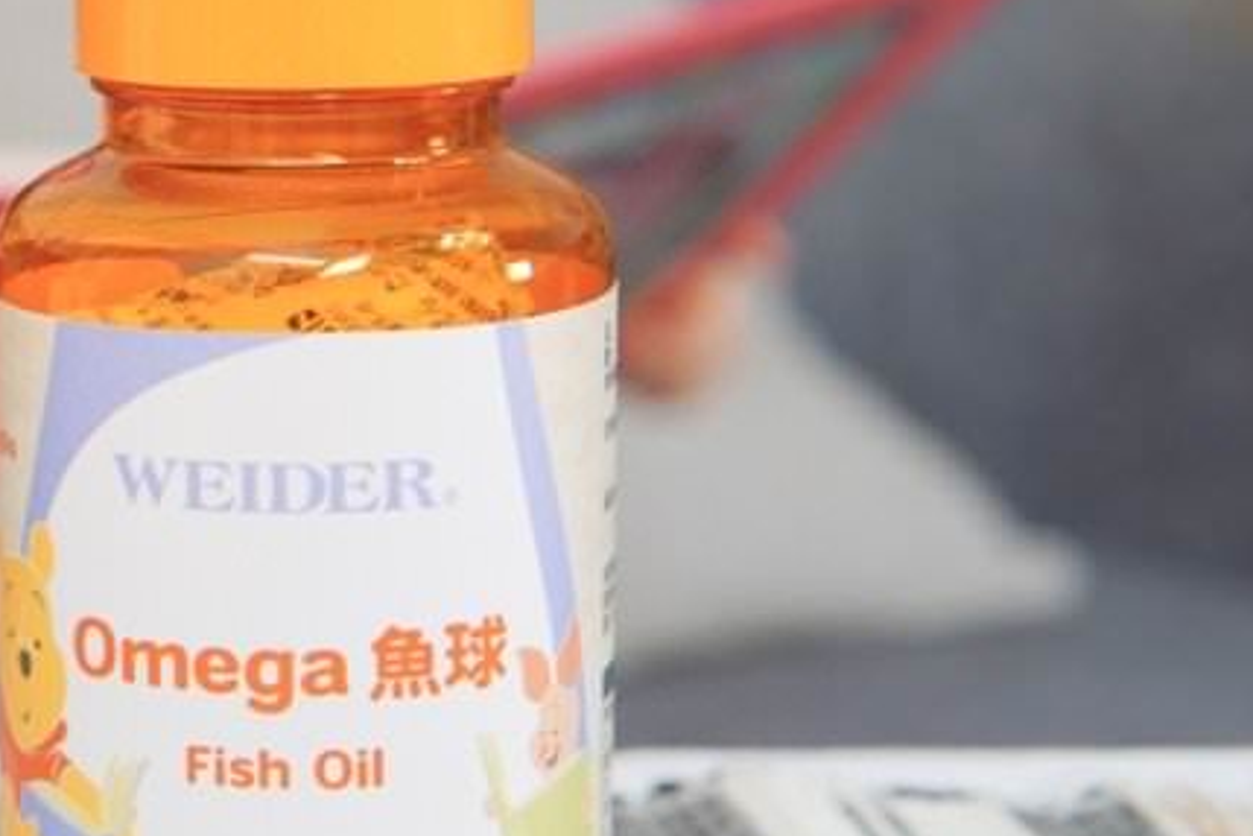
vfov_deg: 13.0
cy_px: 257
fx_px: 3654
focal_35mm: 105
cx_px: -155
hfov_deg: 18.6
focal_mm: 30
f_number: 4
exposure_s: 1/60
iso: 400
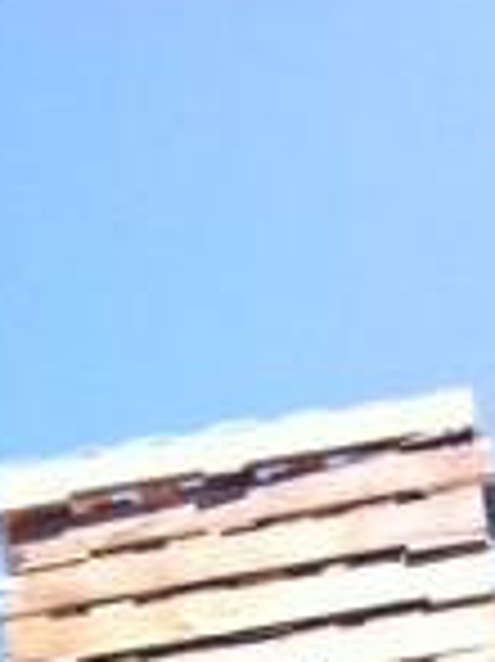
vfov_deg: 11.7
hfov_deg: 9.1
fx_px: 2902
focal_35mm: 152
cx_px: -540
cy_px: 1301
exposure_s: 1/444
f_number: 2.8
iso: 80
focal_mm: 3.85
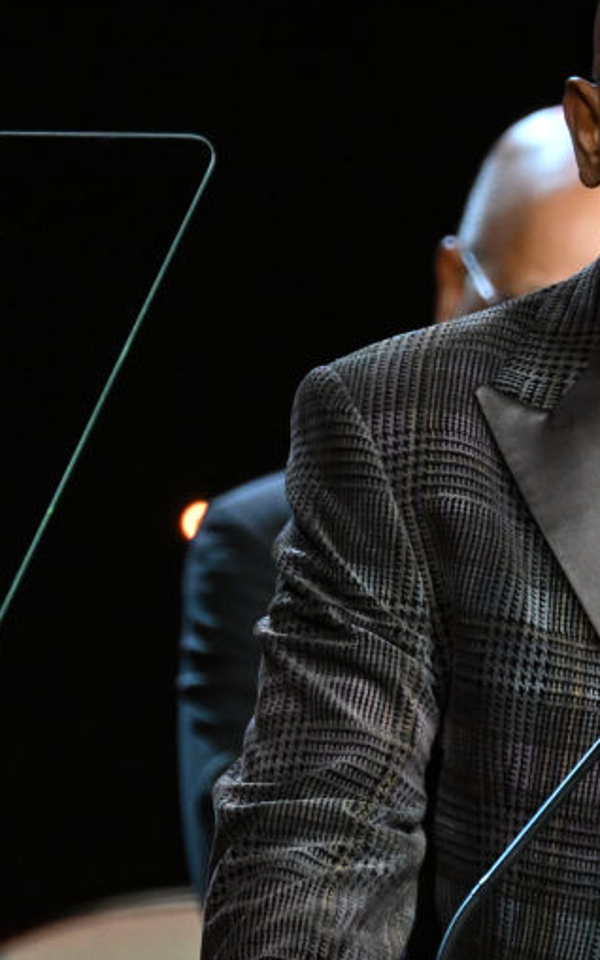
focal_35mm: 1229
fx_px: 32164
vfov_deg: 1.7
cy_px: 468
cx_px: 653
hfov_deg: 1.1
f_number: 5.6
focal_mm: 400
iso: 2500
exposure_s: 1/200
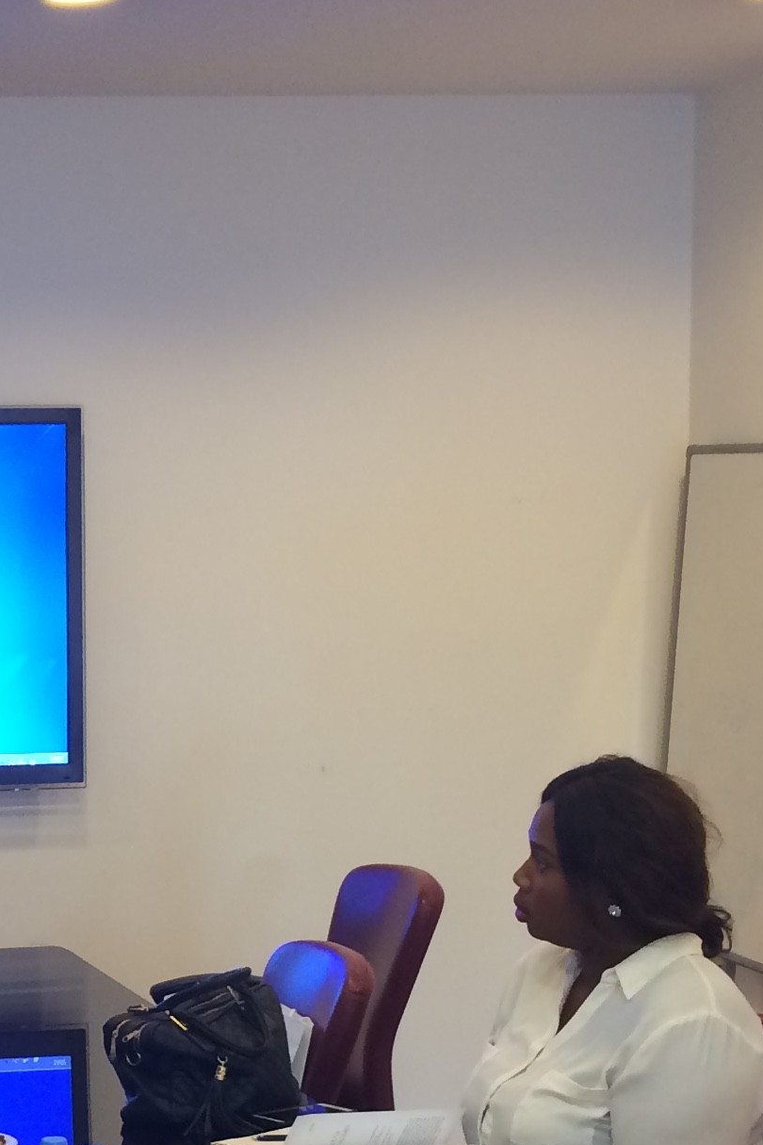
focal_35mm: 81
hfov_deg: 16.0
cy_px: 833
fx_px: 2575
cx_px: -227
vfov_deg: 24.8
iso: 100
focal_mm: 4.15
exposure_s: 1/33
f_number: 2.2
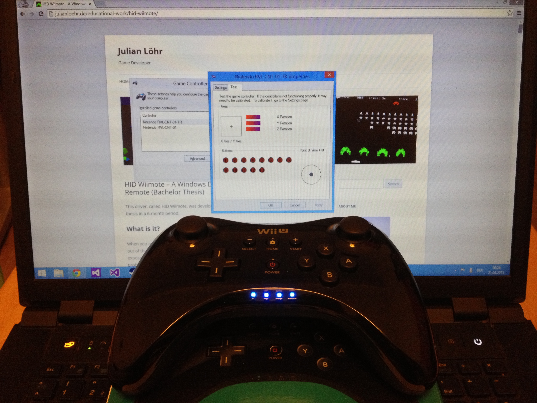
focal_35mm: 35
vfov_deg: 40.7
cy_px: 202
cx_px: 268
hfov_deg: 52.6
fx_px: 543
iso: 320
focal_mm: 4.28
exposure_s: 1/20
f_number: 2.4
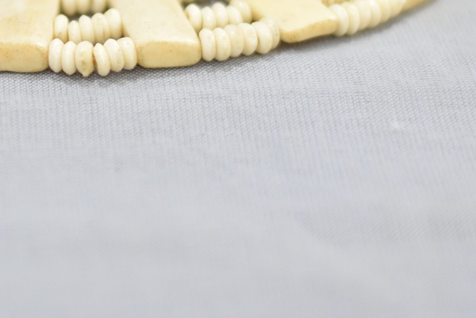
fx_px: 2049
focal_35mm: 155
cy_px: 8
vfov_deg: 8.8
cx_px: 63
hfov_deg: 13.2
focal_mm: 50
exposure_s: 1/250
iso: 800
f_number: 1.8
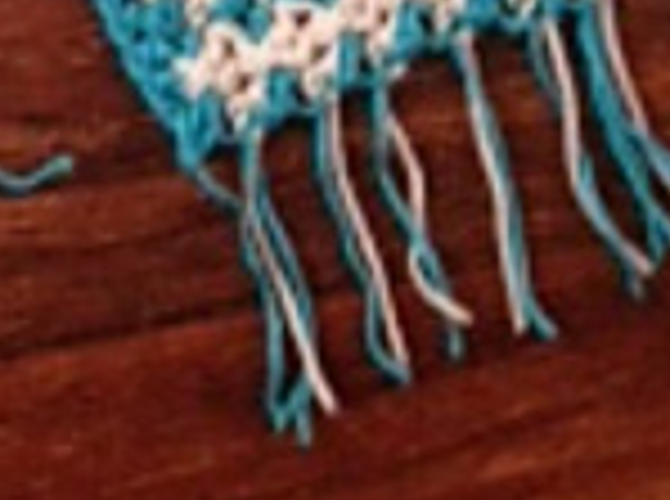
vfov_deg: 11.5
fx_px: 2143
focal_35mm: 111
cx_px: 16
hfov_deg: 17.4
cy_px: -617
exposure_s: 1/20
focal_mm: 4.12
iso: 200
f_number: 2.4
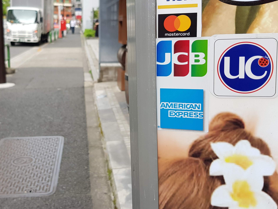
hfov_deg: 44.9
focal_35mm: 41
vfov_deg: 34.9
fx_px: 329
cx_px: 87
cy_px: 74
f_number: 1.7
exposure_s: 1/100
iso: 80
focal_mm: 4.2
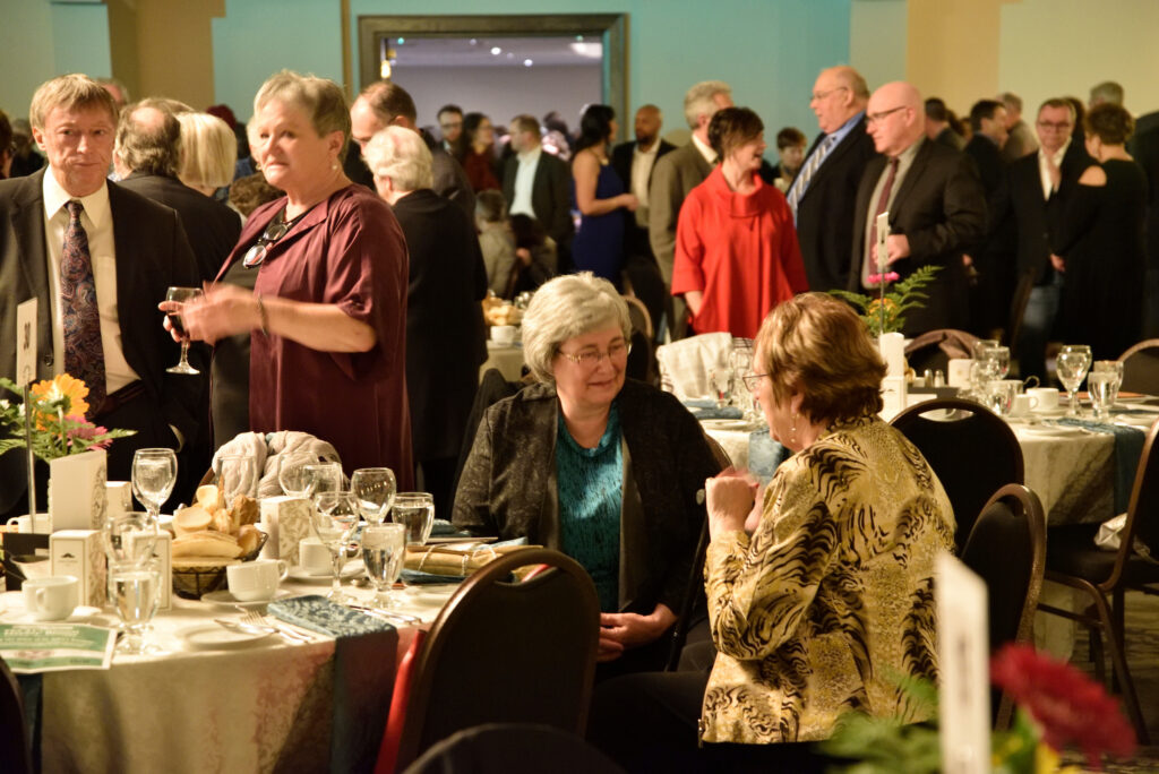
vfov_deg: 17.1
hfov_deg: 25.3
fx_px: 2577
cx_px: 580
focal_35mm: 80
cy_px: 387
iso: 4000
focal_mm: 80
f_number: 4.5
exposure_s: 1/20
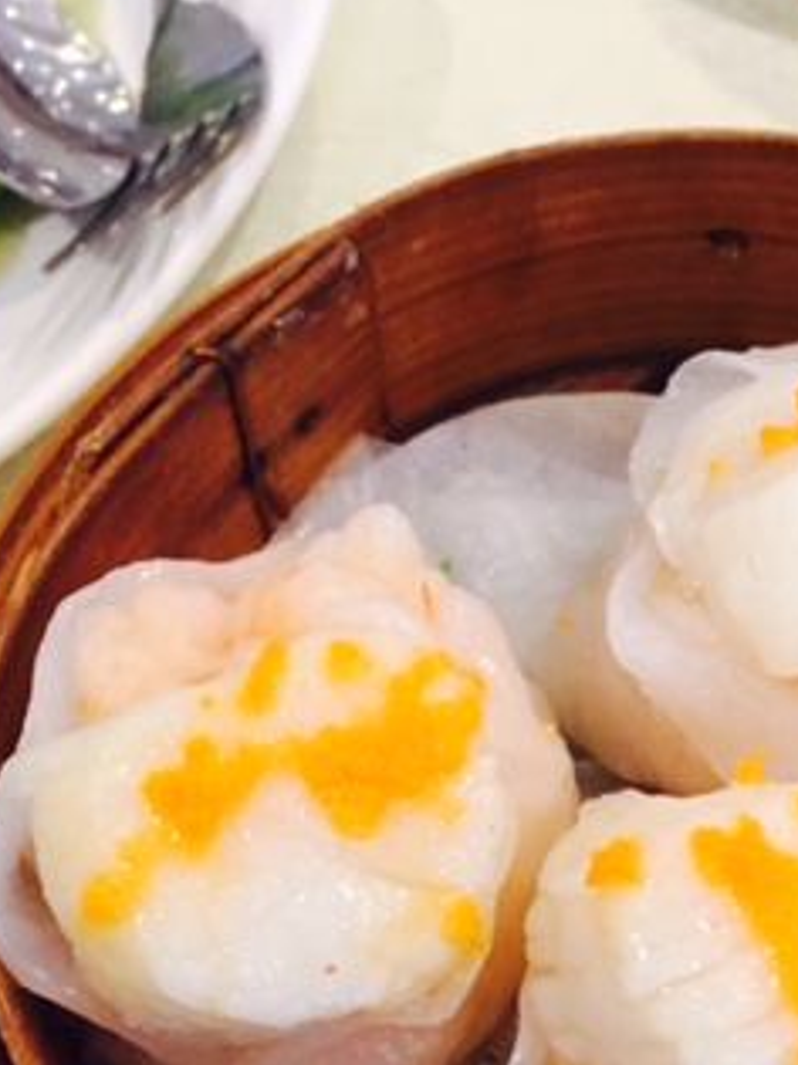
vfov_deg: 31.8
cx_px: 710
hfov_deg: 24.1
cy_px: 852
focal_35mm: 59
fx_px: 1815
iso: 250
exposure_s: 1/30
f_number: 2.2
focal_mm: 4.15
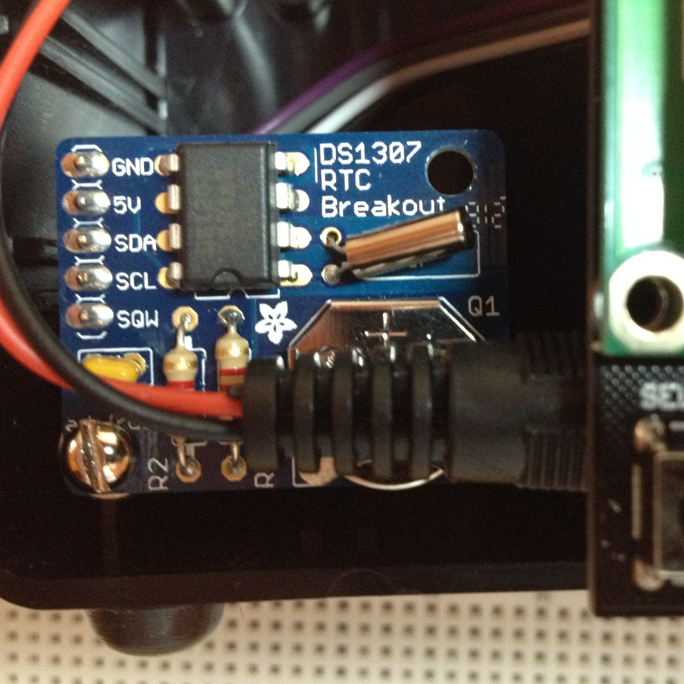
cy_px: 307
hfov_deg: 35.9
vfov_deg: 36.0
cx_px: 417
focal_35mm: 47
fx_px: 1051
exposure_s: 1/20
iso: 400
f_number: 2.4
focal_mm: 4.28
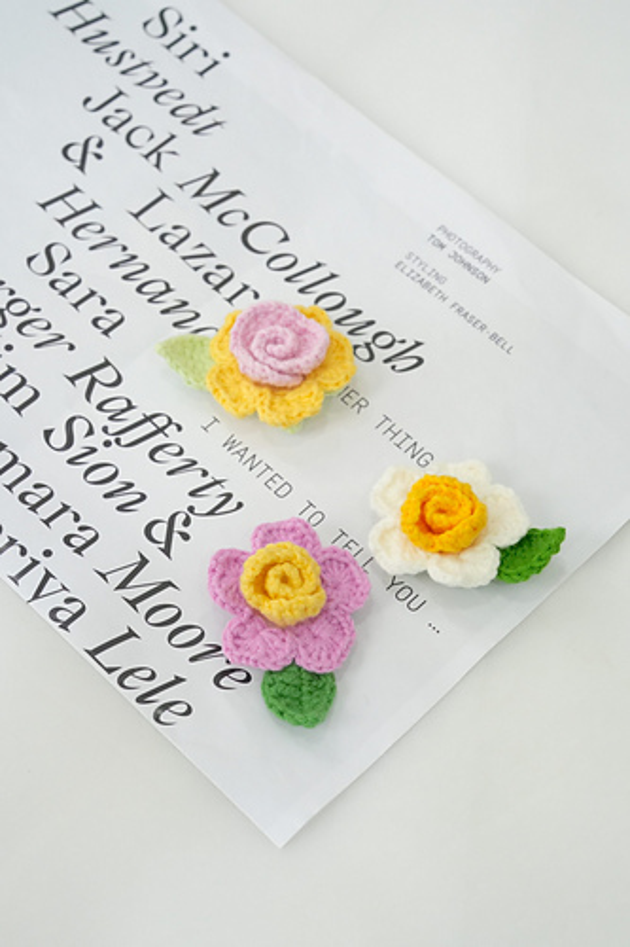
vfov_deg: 28.9
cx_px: 315
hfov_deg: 19.4
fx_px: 1839
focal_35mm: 70
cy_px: 474
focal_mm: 70
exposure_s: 1/100
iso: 4000
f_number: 10
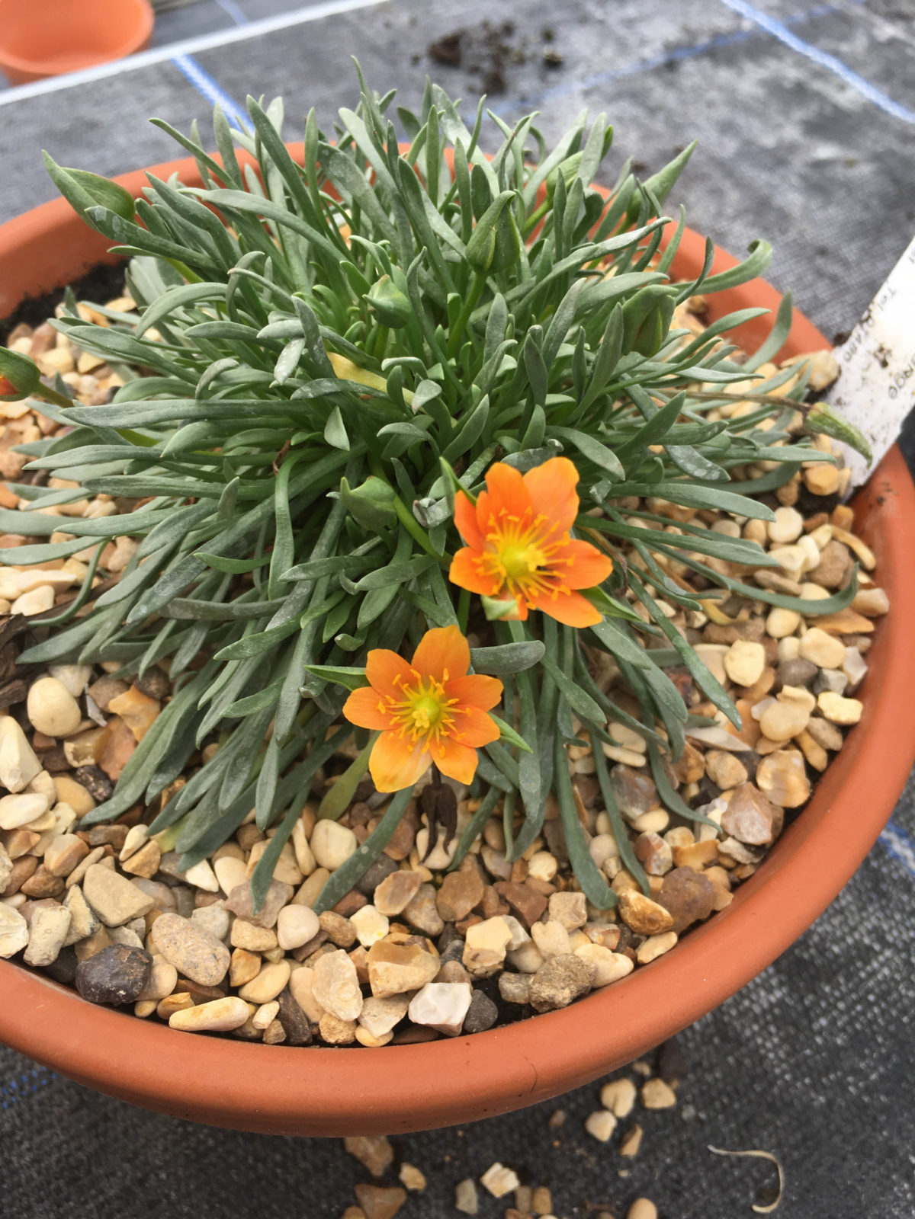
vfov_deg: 61.7
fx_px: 1022
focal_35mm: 29
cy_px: 610
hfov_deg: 48.2
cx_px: 458
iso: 25
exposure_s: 1/356
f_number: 2.2
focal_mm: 4.15
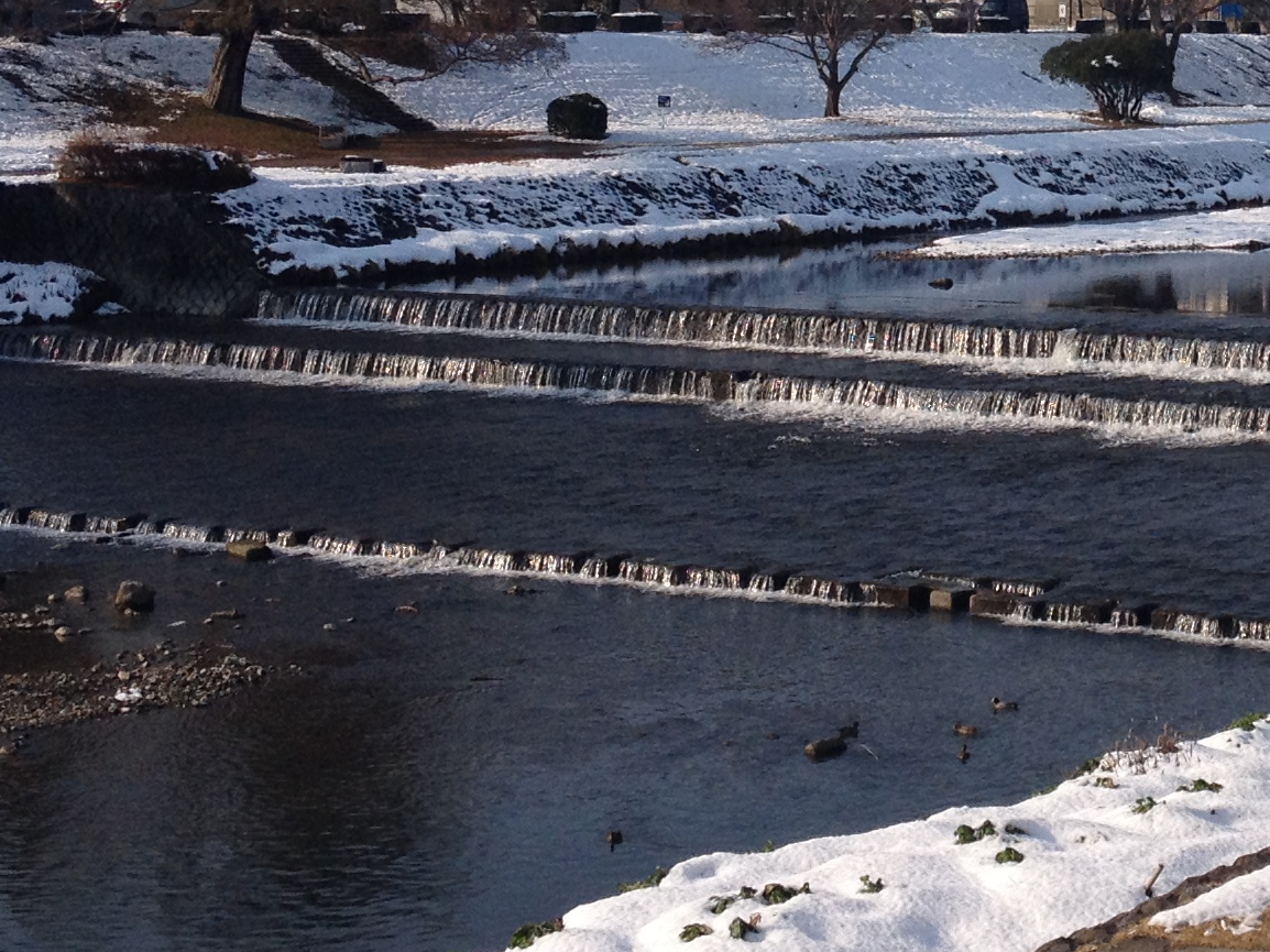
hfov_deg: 19.4
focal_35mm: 99
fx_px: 3631
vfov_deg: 14.7
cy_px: 53
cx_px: 1201
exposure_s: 1/2404
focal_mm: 4.28
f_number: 2.4
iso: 50
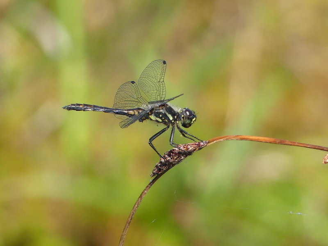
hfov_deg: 1.7
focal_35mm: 1200
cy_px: 123
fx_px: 11370
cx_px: 164
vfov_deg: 1.2
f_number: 4.5
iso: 100
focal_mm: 108
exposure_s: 1/400
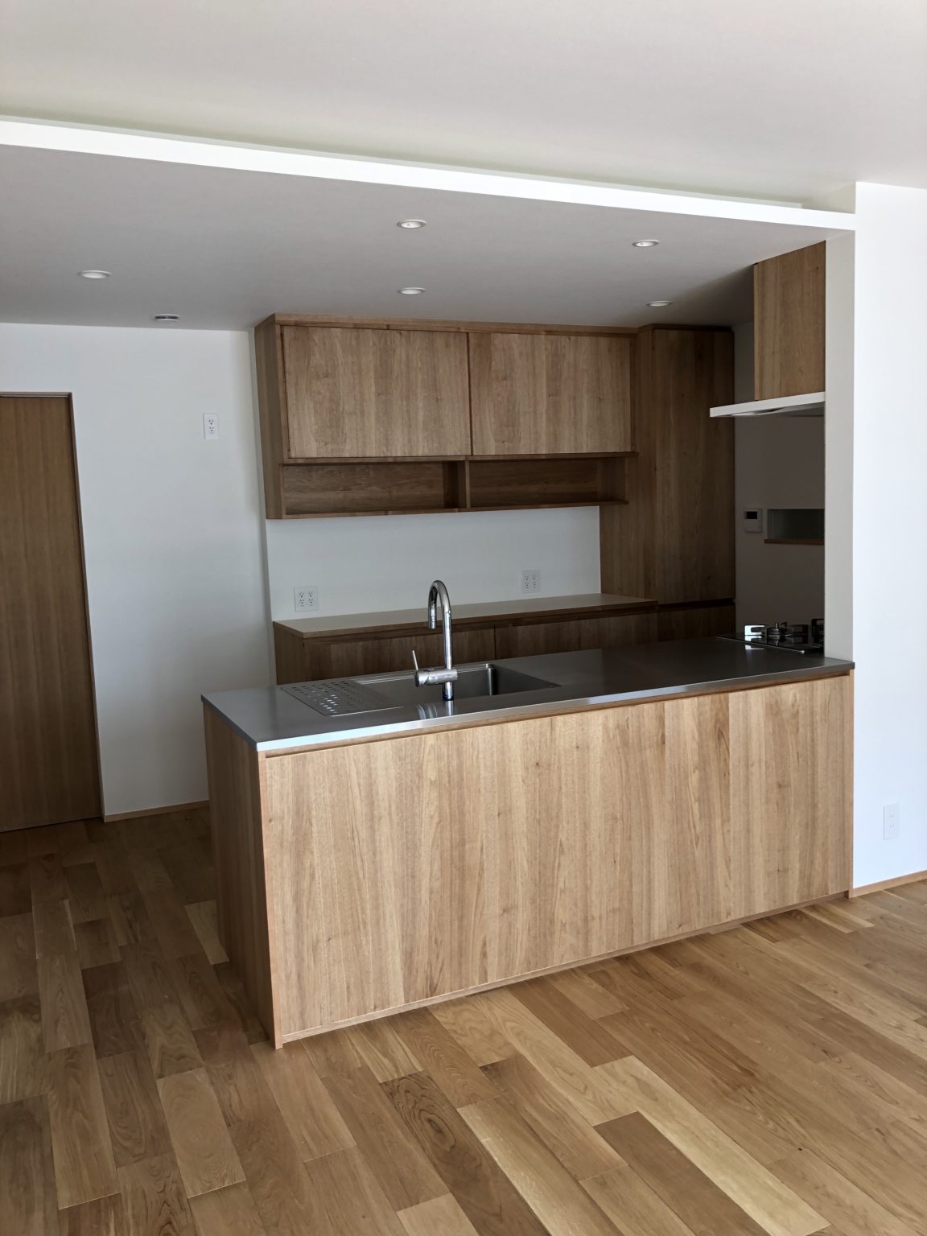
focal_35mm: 28
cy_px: 618
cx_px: 464
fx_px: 1000
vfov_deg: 63.4
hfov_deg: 49.7
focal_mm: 3.99
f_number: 1.8
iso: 80
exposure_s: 1/120
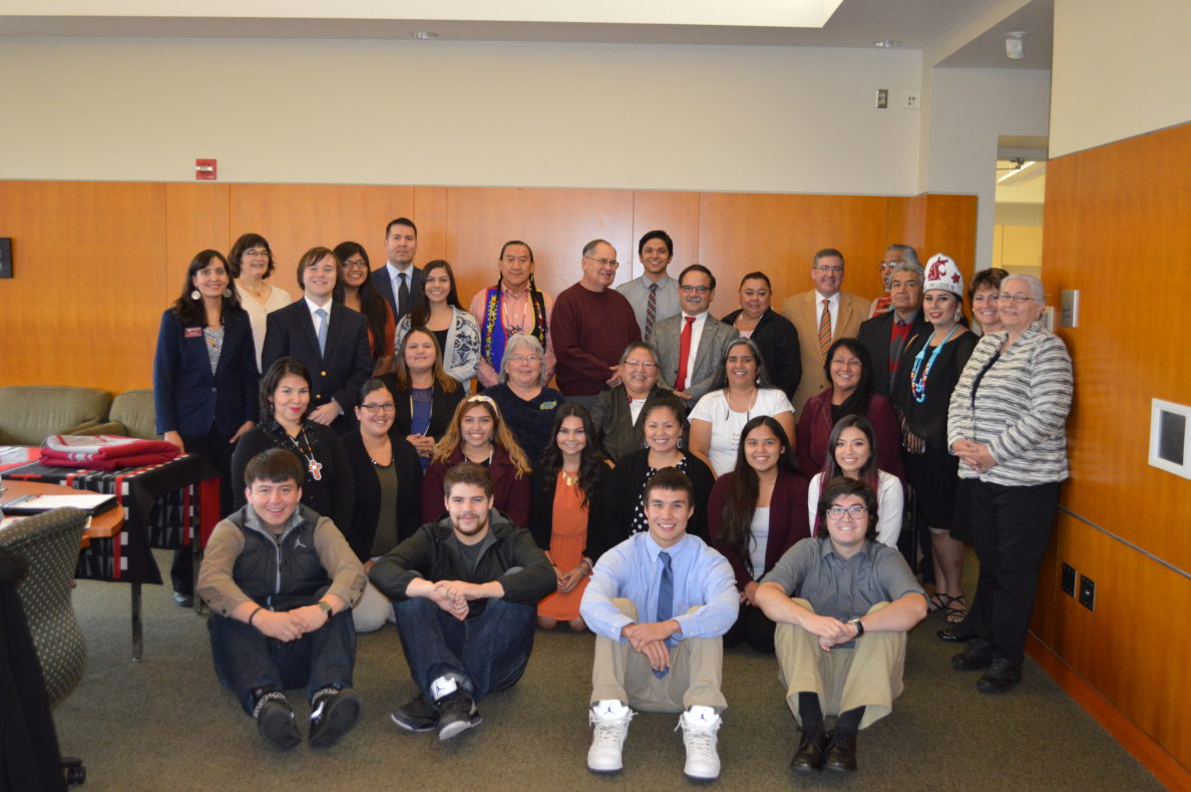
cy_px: 396
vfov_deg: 34.2
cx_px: 596
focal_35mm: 39
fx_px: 1289
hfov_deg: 49.6
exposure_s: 1/60
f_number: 4.2
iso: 1400
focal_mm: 26
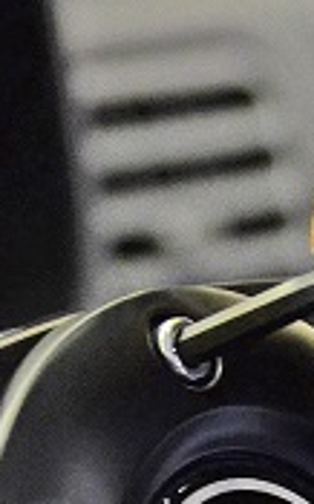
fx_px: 5381
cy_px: 567
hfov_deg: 3.3
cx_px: 199
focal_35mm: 392
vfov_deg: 5.3
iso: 2000
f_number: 2.8
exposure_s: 1/40
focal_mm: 50
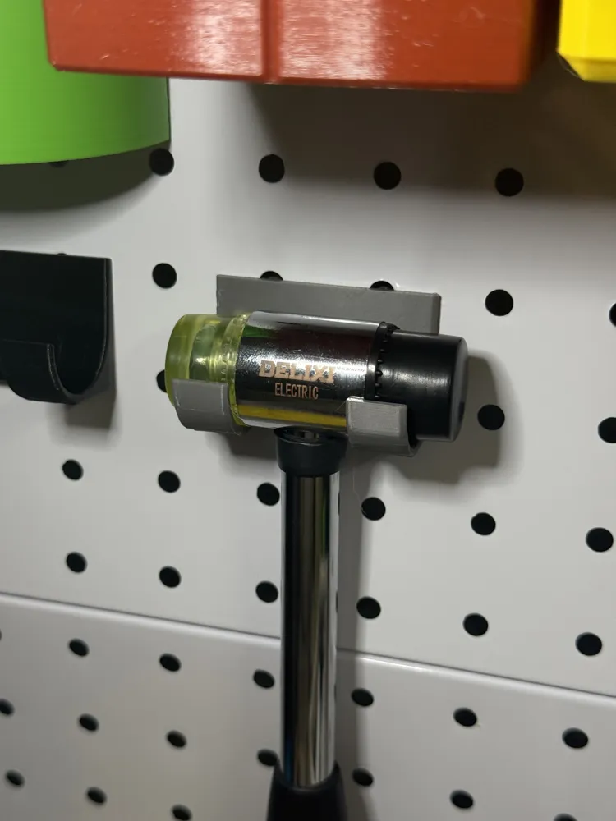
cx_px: 308
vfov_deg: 39.7
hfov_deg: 30.3
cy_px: 410
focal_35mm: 48
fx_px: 1139
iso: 160
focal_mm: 6.76
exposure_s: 1/100
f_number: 1.78
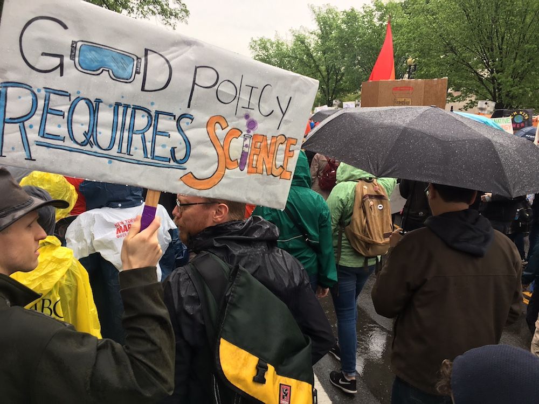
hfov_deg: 61.7
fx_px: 452
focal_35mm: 29
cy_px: 202
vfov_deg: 48.2
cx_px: 270
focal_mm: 4.15
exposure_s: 1/120
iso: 25
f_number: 2.2
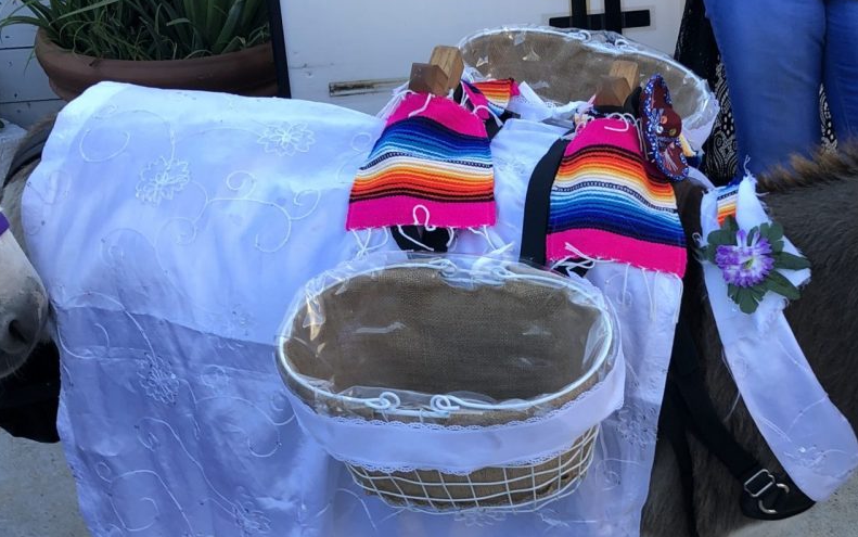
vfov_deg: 21.6
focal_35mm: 60
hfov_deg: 33.2
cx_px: 656
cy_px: 347
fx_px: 1403
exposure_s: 1/142
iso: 20
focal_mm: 3.99
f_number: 1.8
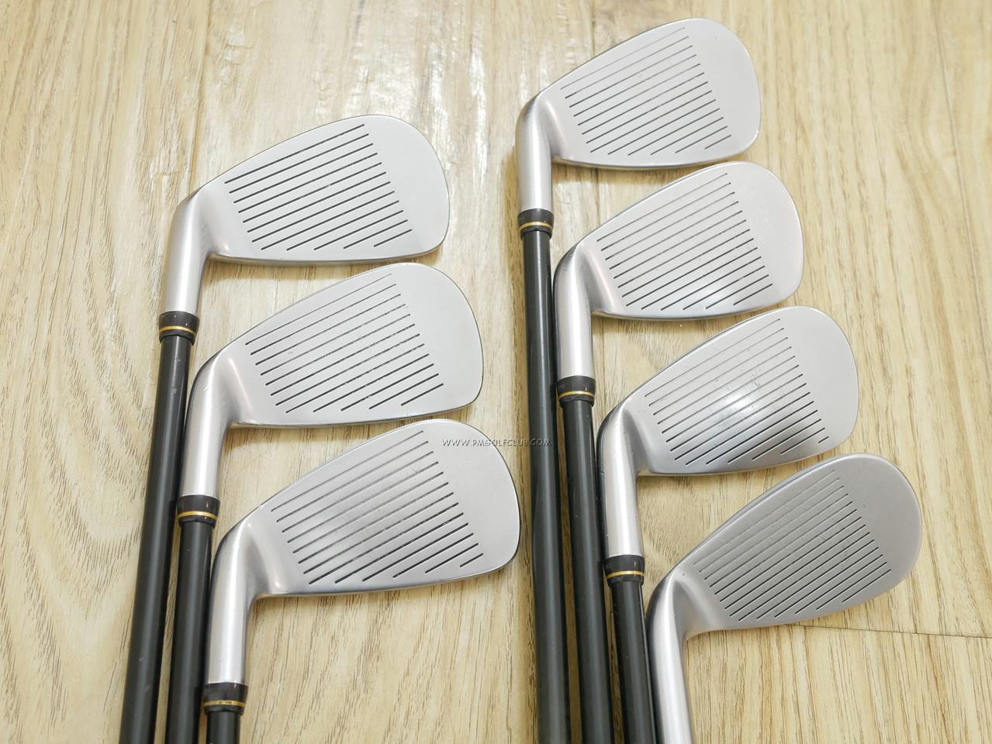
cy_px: 372
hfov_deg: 38.2
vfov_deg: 29.1
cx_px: 496
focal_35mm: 50
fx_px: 1433
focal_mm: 25
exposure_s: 1/50
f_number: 4.5
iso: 1600
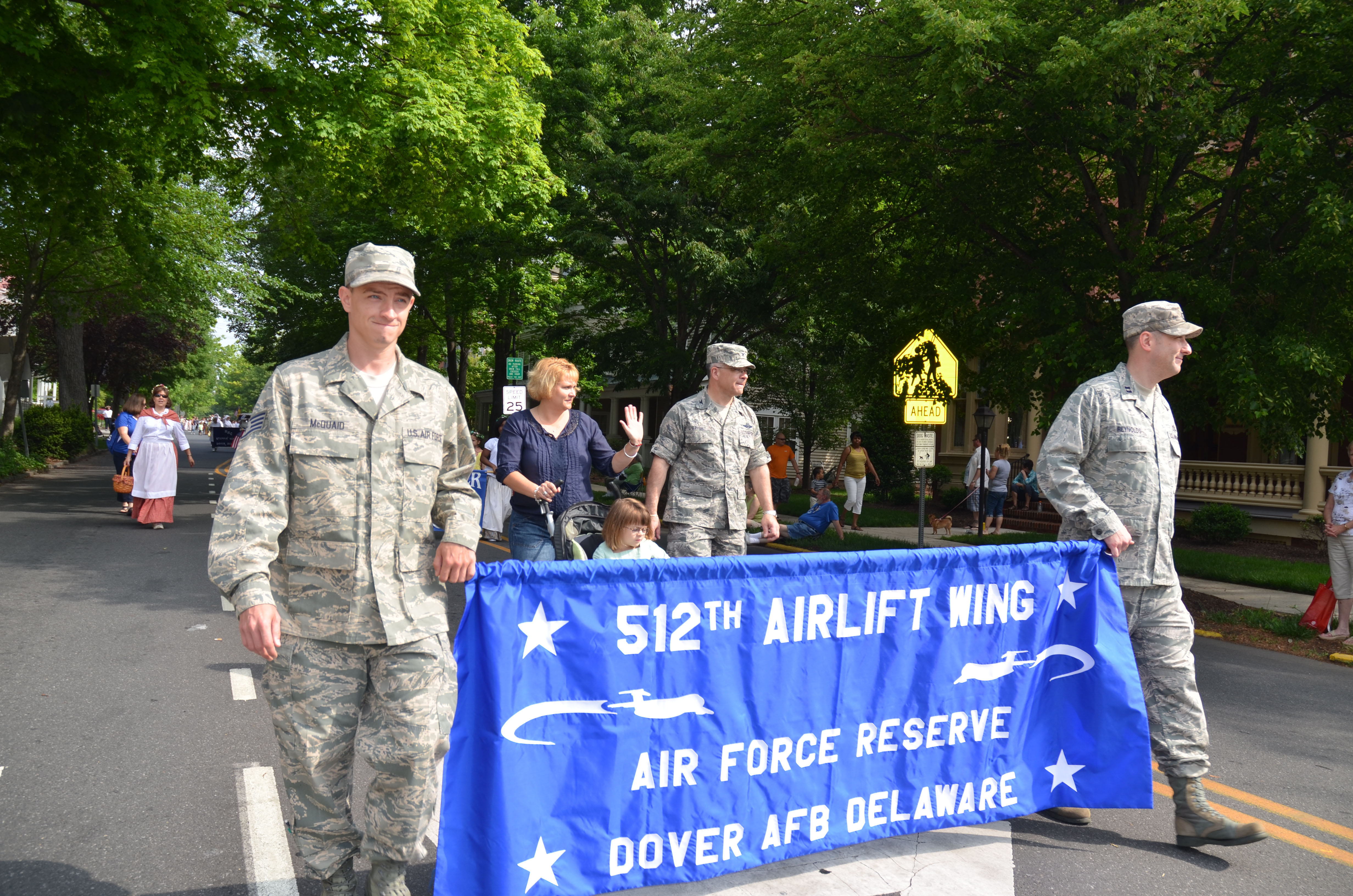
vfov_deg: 47.7
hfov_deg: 67.5
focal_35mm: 27
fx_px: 1013
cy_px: 448
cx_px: 676
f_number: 5
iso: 100
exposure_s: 1/250
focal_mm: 18
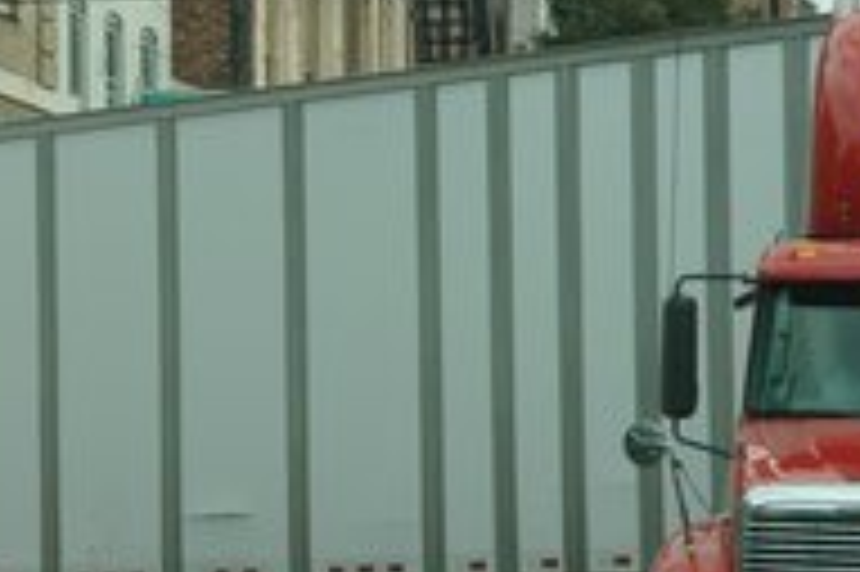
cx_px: 329
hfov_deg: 6.2
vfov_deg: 4.2
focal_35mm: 330
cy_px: 365
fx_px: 7876
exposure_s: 1/200
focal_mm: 70
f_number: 7.1
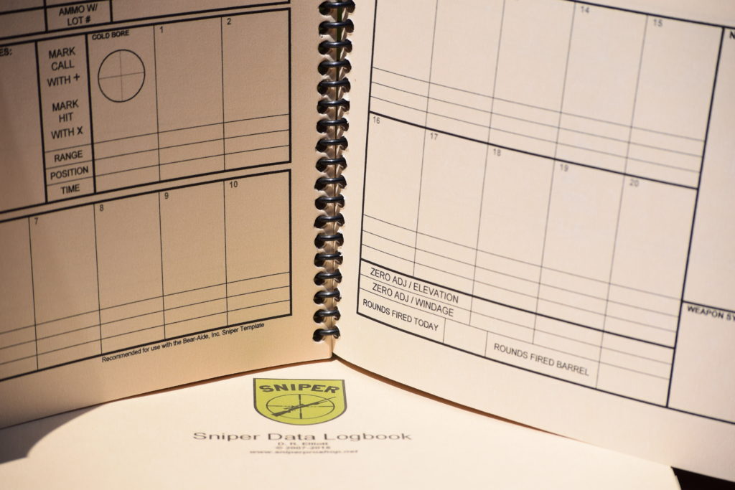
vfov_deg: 10.6
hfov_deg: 15.9
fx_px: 2634
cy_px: 245
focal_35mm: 129
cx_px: 368
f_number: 8
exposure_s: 1/2000
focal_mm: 86
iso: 400
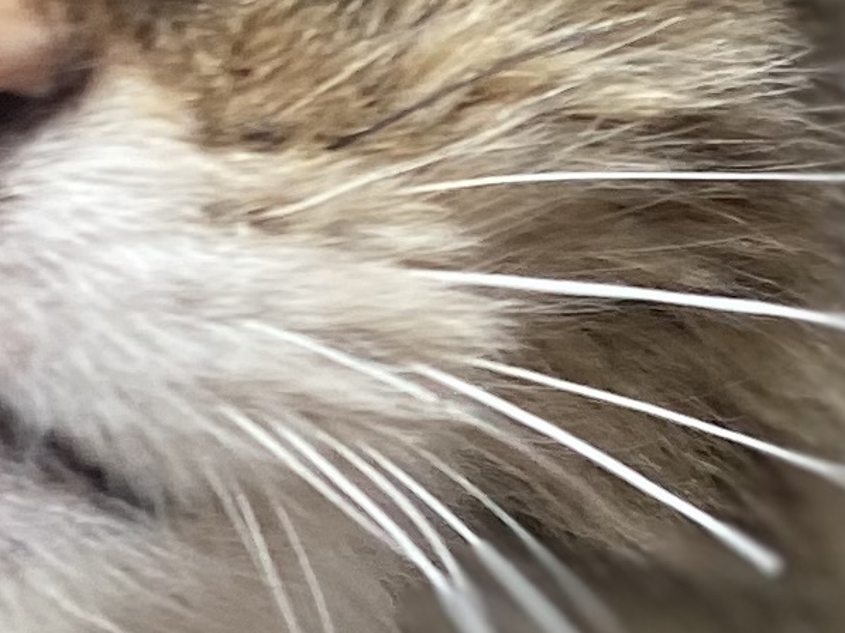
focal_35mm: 175
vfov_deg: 8.4
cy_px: 584
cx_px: 396
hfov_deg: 11.3
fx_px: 4271
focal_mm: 4.25
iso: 64
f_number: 1.8
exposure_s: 1/121
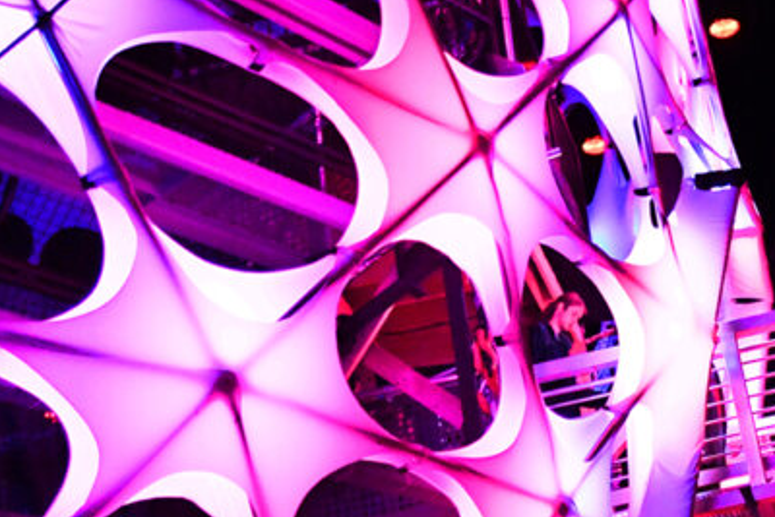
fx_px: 1206
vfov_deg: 22.2
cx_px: 1128
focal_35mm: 56
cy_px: 638
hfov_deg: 26.8
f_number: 3.2
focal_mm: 14
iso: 2000
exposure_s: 1/40
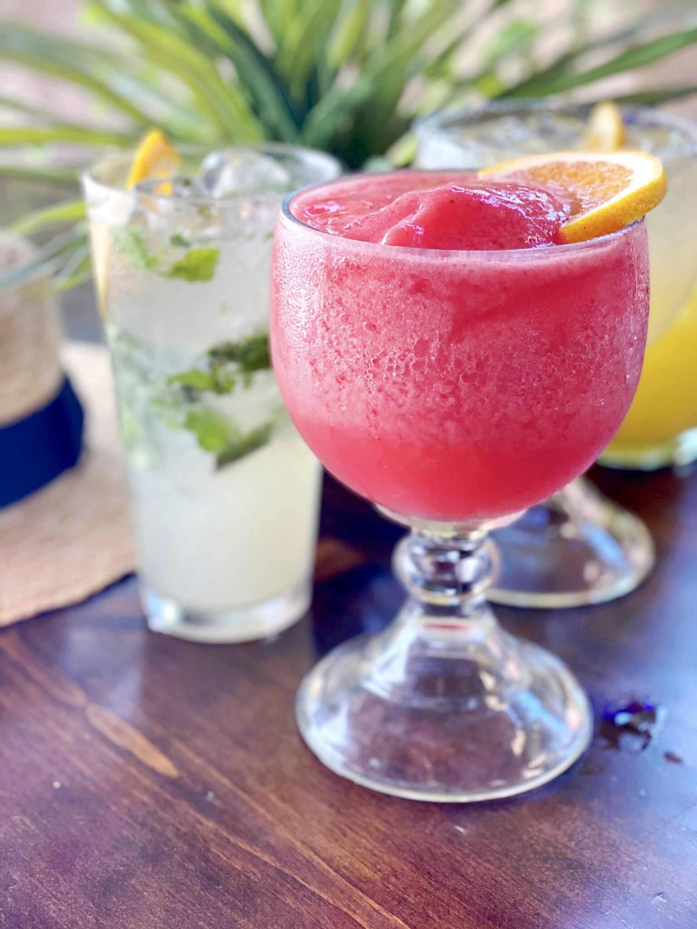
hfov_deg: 28.0
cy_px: 464
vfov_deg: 36.8
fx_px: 1396
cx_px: 348
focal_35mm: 52
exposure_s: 1/122
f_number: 2
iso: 100
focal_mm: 6
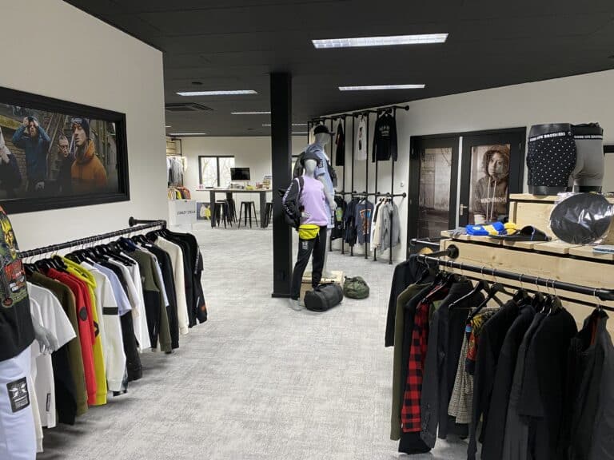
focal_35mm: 26
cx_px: 307
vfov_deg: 53.1
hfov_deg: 67.3
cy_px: 230
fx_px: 461
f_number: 1.8
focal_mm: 4.25
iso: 200
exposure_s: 1/50
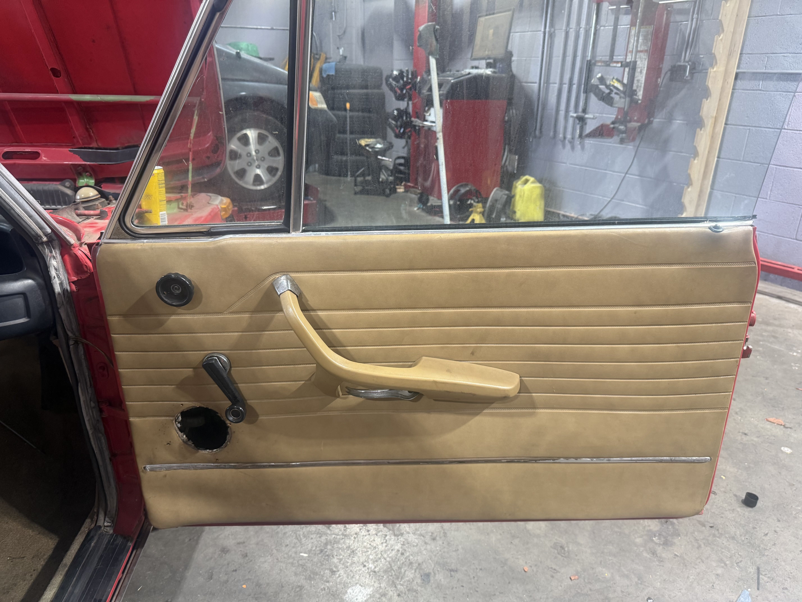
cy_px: 301
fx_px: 556
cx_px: 401
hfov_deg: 71.6
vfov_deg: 56.8
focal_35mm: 24
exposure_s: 1/61
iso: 200
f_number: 1.78
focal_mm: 6.76
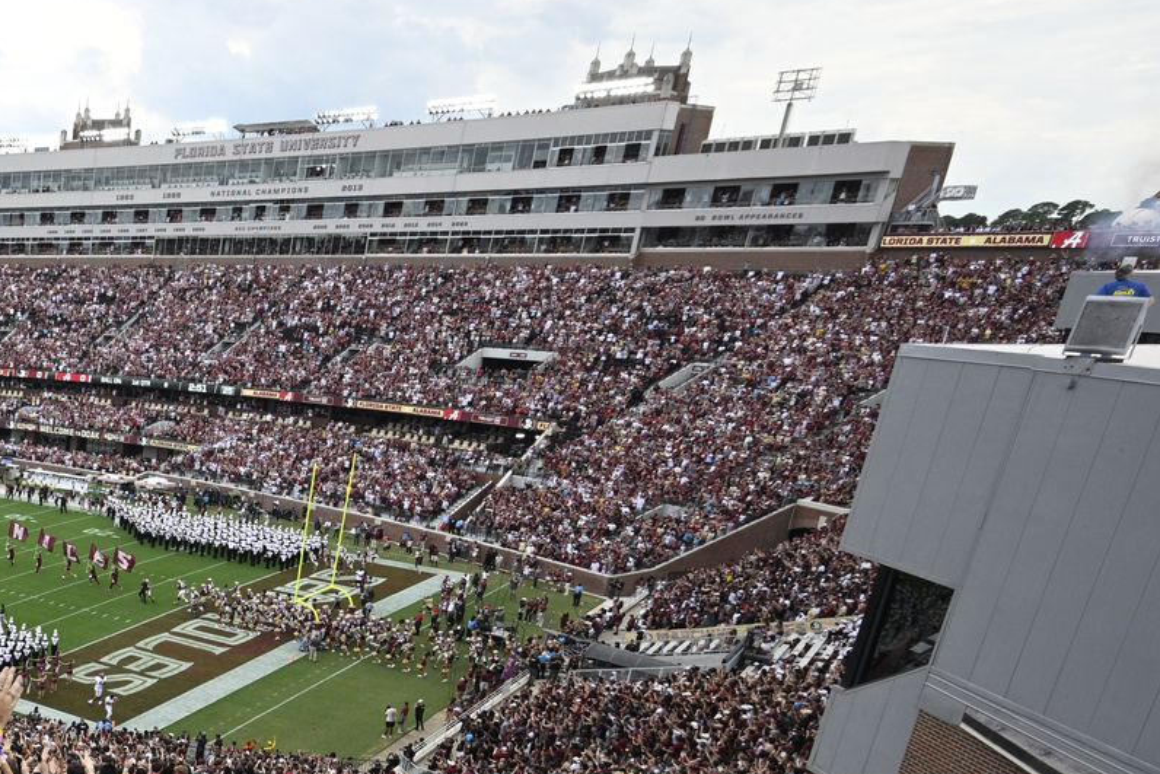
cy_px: 648
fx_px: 1160
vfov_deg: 35.4
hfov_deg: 38.7
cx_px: -238
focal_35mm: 36
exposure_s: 1/500
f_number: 8
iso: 500
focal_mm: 14
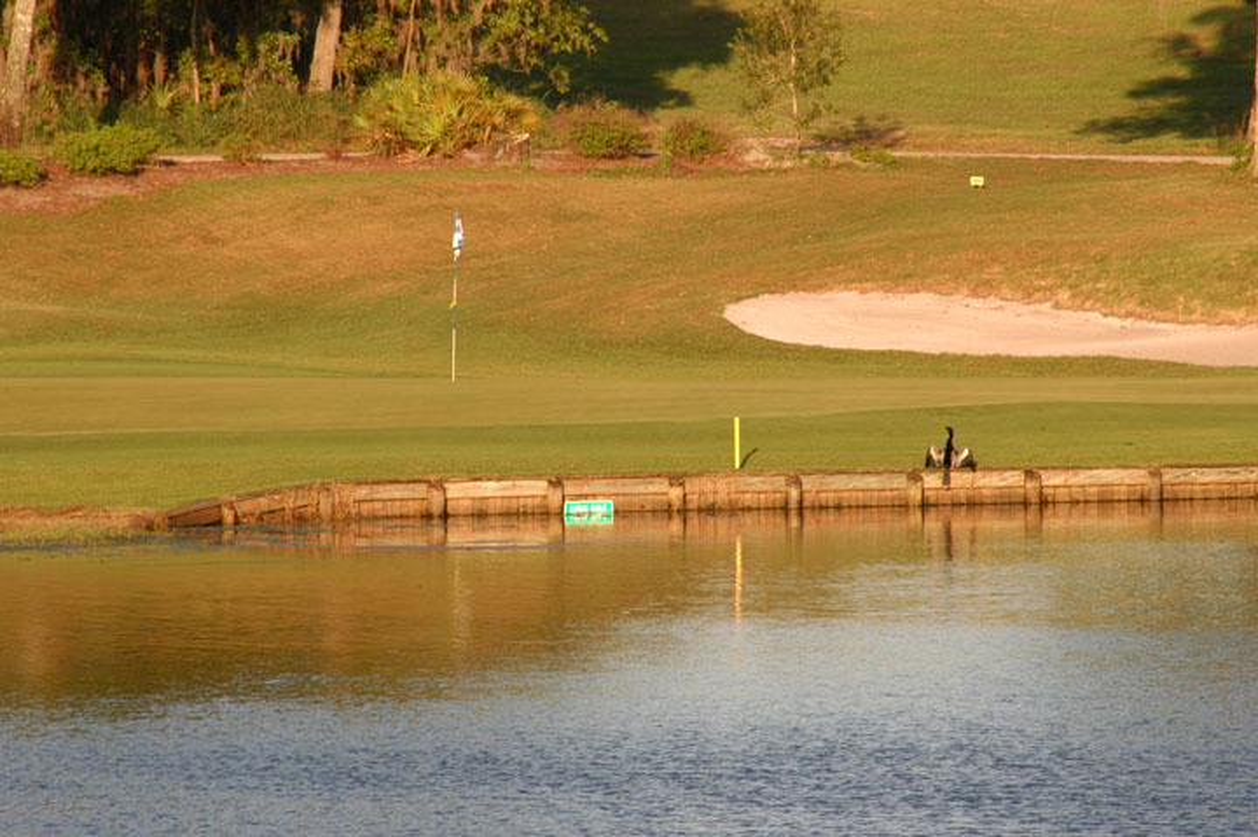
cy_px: 418
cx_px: 629
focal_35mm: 405
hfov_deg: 5.1
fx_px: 14142
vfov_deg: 3.4
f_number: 16
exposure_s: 1/50
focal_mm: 270
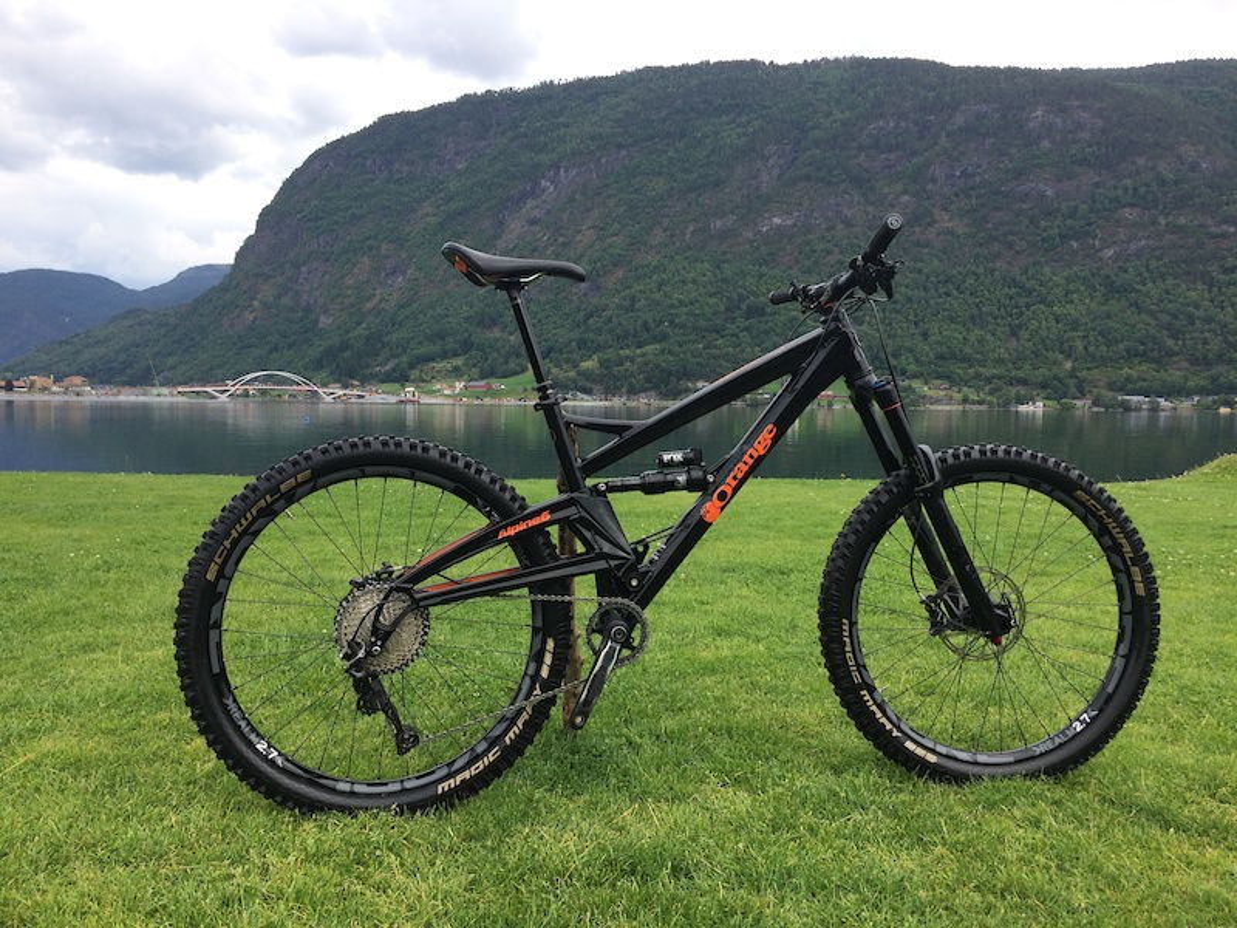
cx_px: 618
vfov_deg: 48.2
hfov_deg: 61.7
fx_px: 1036
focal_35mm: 29
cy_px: 464
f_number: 2.2
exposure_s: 1/873
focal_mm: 4.15
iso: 32
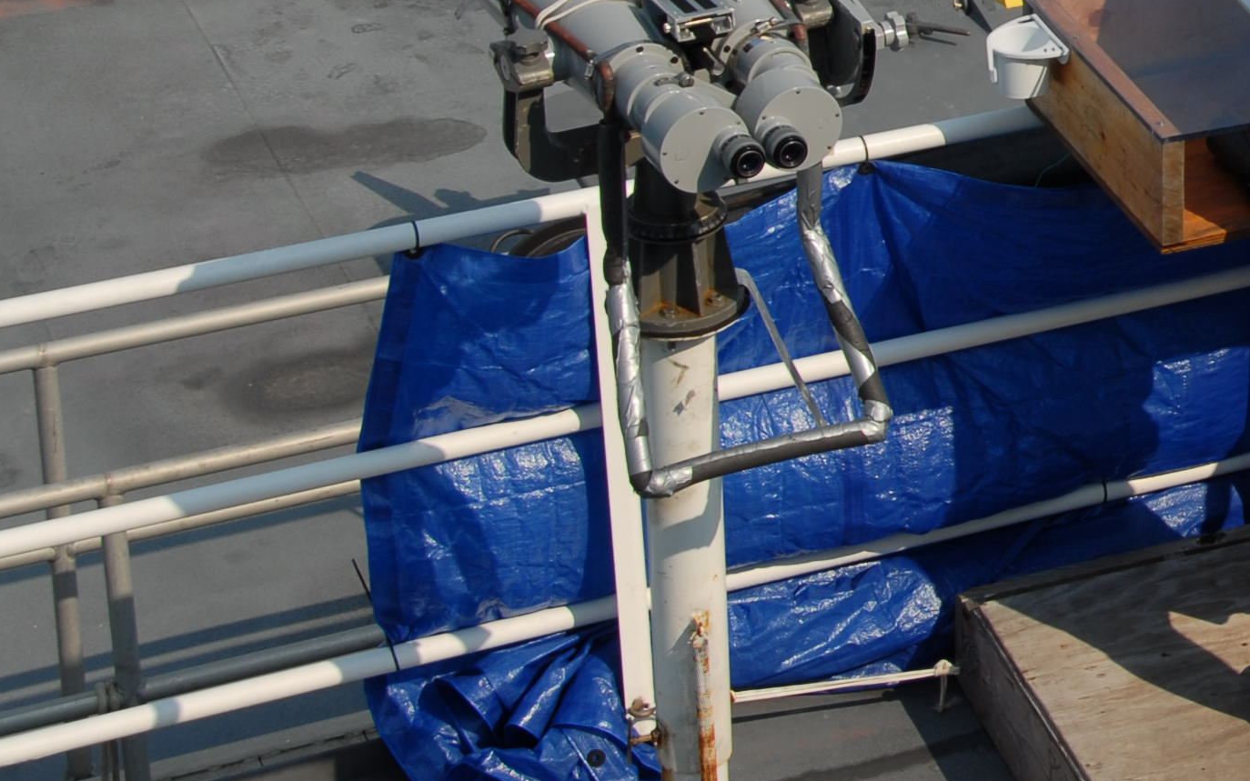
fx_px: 4702
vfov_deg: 9.4
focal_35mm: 138
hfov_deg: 14.3
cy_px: -167
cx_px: 1756
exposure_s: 1/320
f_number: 9
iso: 100
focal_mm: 32
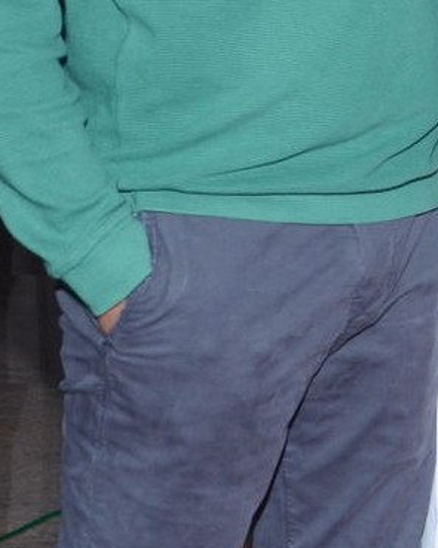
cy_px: -33
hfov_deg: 9.0
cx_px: 1066
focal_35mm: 155
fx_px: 2514
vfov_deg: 12.3
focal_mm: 25
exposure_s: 1/125
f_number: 7.1
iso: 400
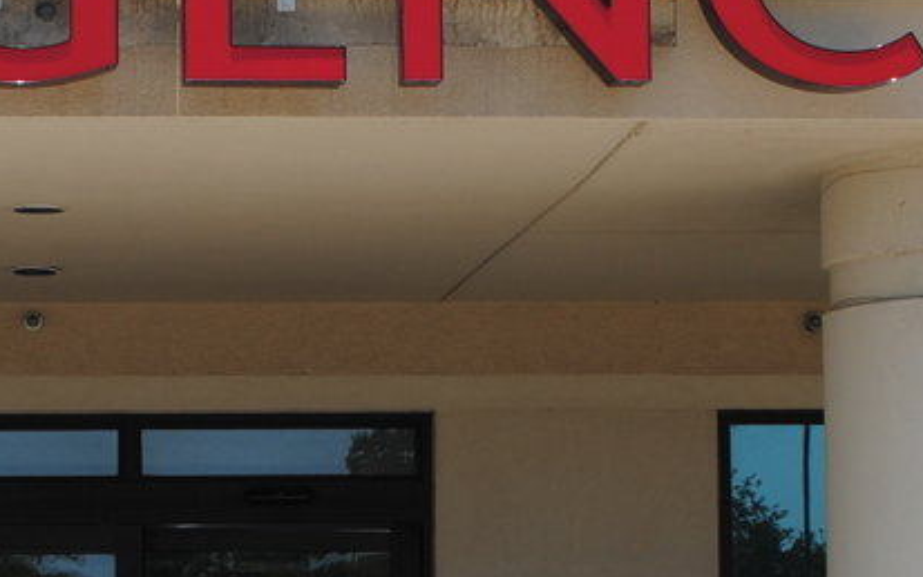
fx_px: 3395
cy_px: 446
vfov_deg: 9.7
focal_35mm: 135
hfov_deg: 15.3
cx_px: 127
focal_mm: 26
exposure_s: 1/250
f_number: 8
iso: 100
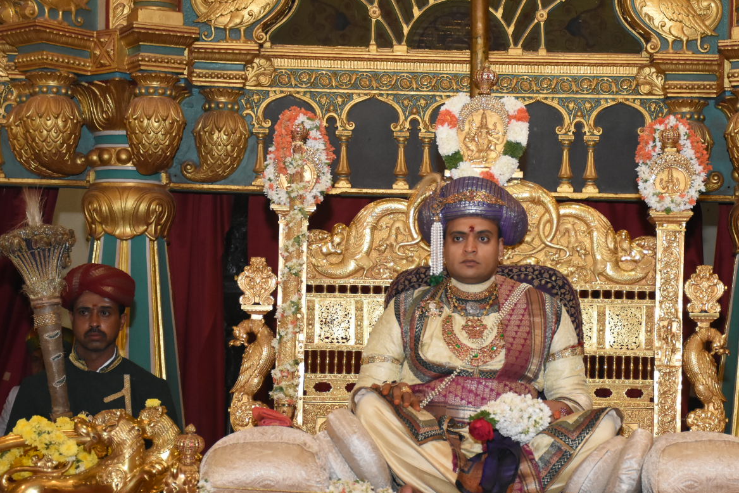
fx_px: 1923
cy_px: 300
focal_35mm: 94
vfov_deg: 14.6
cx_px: 482
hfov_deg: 21.7
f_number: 4.5
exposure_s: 1/250
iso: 2500
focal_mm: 45
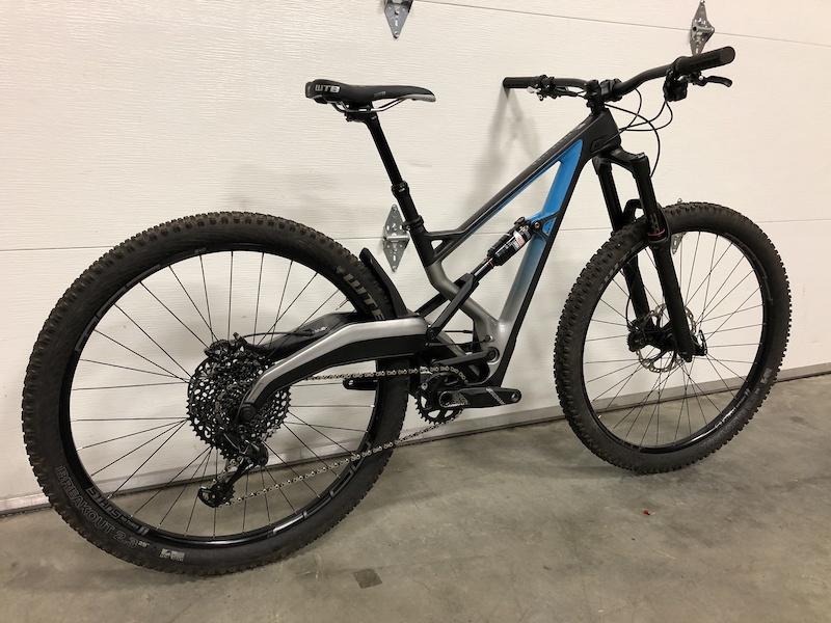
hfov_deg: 63.4
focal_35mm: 28
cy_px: 312
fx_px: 672
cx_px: 416
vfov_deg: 49.7
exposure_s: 1/17
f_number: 1.8
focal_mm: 3.99
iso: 40
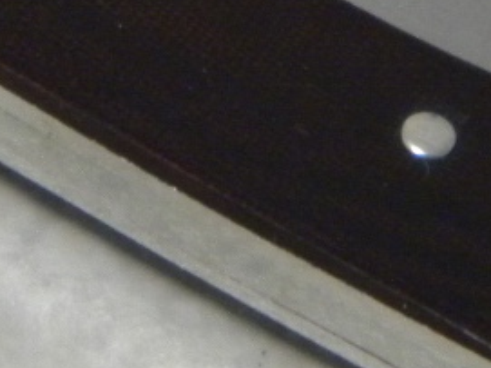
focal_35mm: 675
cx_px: 239
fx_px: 9570
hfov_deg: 2.9
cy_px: 29
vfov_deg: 2.2
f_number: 5.2
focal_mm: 33.1
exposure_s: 1/17.8
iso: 400
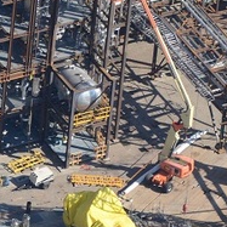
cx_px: -95
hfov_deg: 1.8
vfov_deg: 1.8
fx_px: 7093
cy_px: 119
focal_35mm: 956
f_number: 5.6
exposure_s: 1/1250
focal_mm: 210
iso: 400
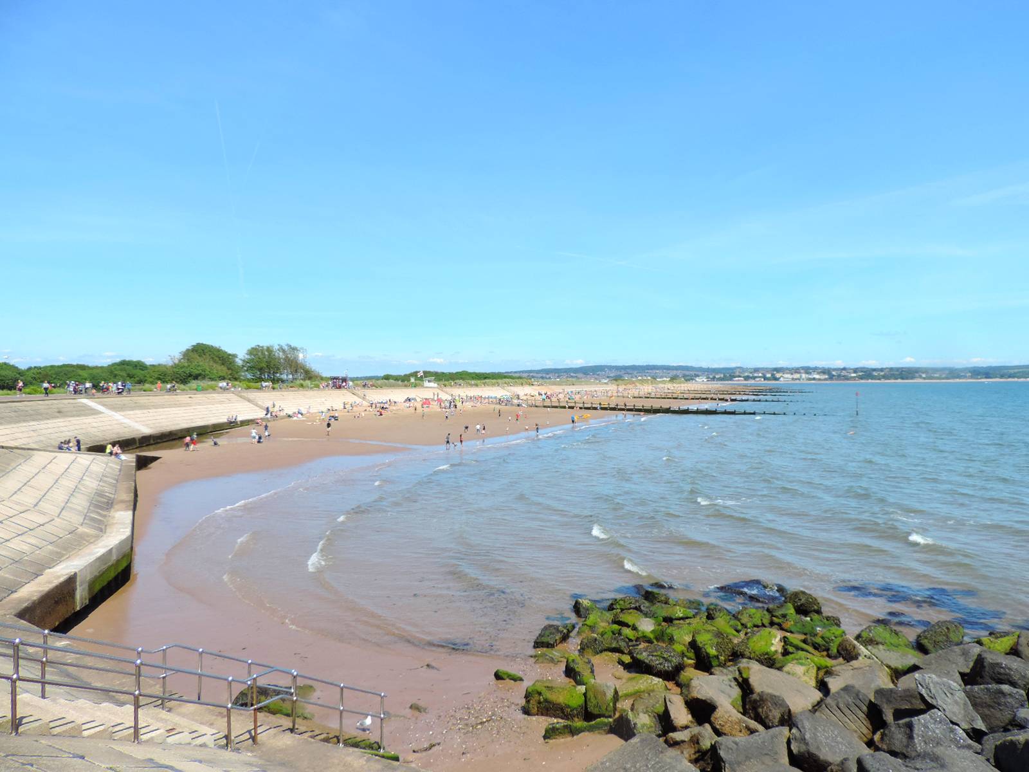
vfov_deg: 56.8
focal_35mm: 24
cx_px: 514
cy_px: 386
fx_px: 713
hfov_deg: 71.6
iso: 80
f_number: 3
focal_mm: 4.3
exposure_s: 1/1250
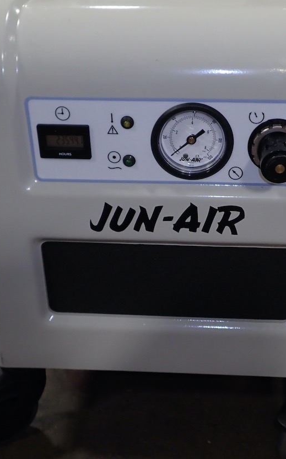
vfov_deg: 41.1
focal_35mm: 49
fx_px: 611
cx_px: 169
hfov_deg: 26.3
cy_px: 221
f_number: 2.3
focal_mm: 5.5
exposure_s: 1/30
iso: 250
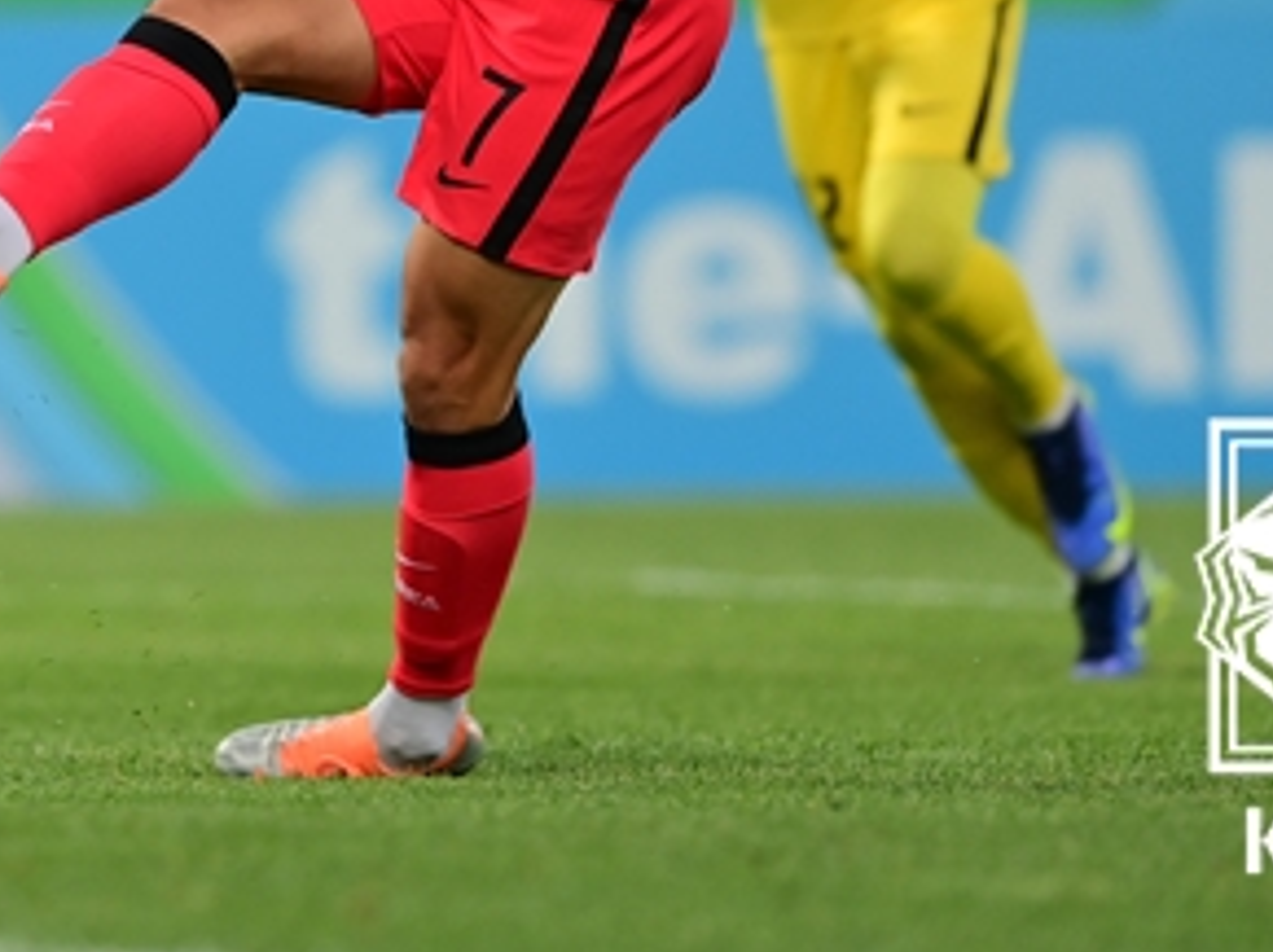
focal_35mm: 982
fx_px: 36083
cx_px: -140
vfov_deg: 1.5
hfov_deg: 2.0
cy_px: -72
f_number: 3.5
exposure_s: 1/800
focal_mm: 400
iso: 1250
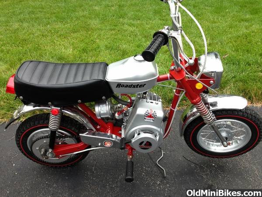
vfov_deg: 42.9
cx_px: 131
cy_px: 98
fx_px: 250
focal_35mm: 33
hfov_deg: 55.4
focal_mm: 4.13
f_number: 2.4
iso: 64
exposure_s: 1/224
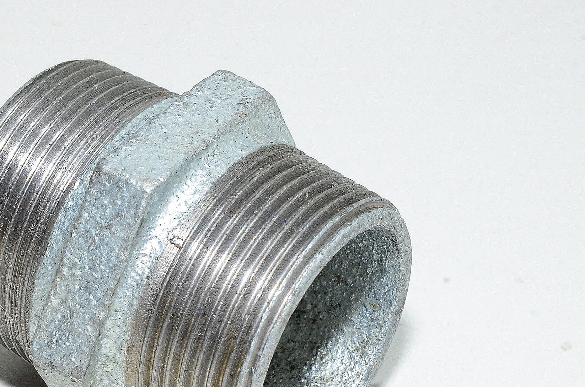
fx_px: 3823
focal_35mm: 236
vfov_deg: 5.8
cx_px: 153
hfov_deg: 8.7
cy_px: 285
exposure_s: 1/50
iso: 1600
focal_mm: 105
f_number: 16
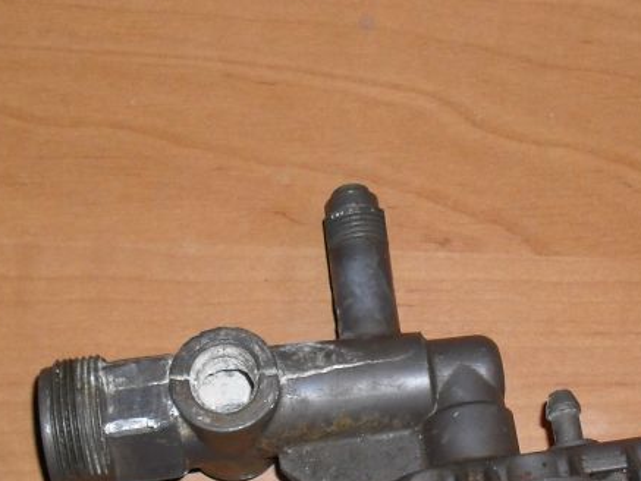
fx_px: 1611
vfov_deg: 16.8
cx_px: 433
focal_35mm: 87
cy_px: 386
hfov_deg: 22.4
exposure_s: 1/45
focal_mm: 6.3
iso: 200
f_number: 2.8
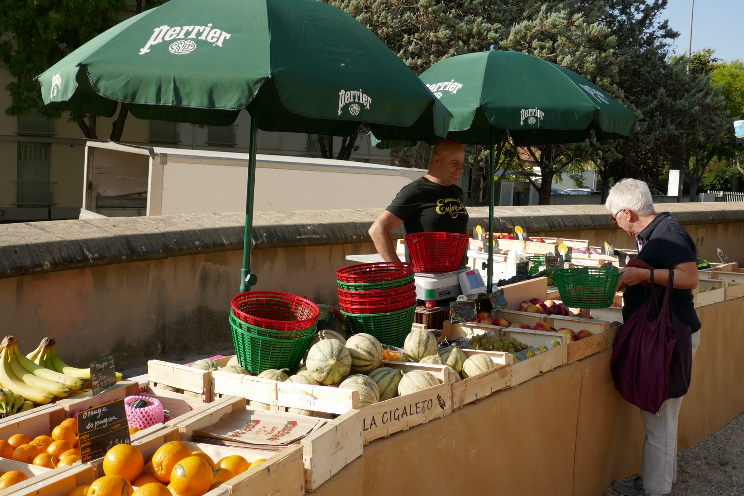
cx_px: 372
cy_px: 248
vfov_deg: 35.9
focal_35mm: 37
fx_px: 765
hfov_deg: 51.9
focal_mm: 13.6
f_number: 3.6
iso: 125
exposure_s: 1/800
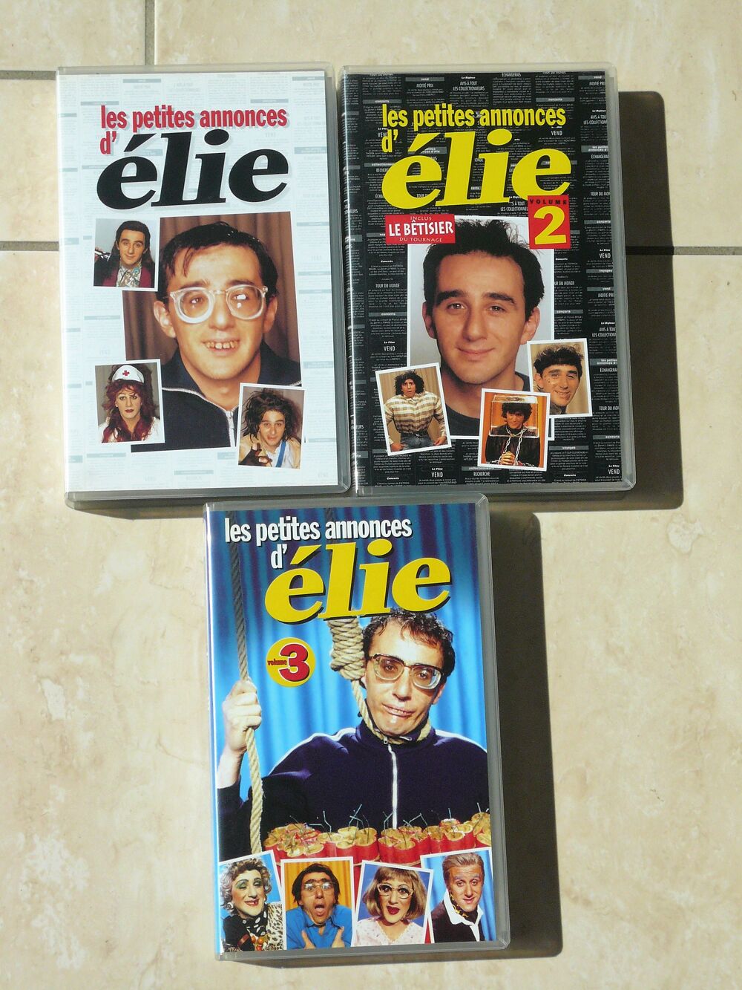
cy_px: 495
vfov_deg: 24.7
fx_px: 2257
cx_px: 371
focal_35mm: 79
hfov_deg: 18.7
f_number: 14
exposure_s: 1/160
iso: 100
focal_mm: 13.2
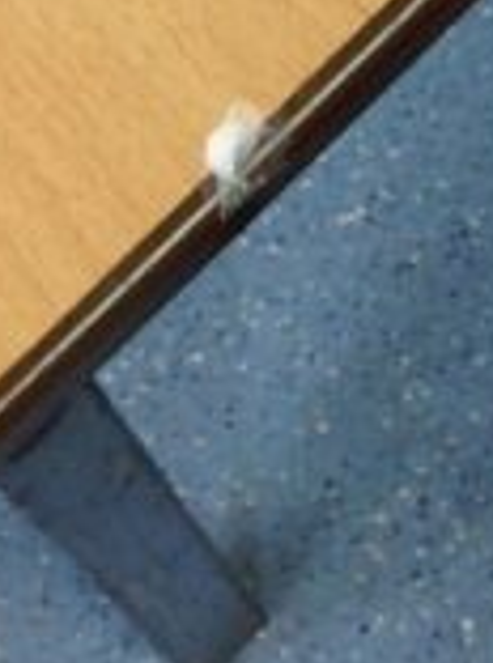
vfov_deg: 7.4
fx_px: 4392
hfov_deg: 6.2
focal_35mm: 230
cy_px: -1470
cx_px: 1158
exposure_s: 1/50
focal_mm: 4.28
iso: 64
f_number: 2.4
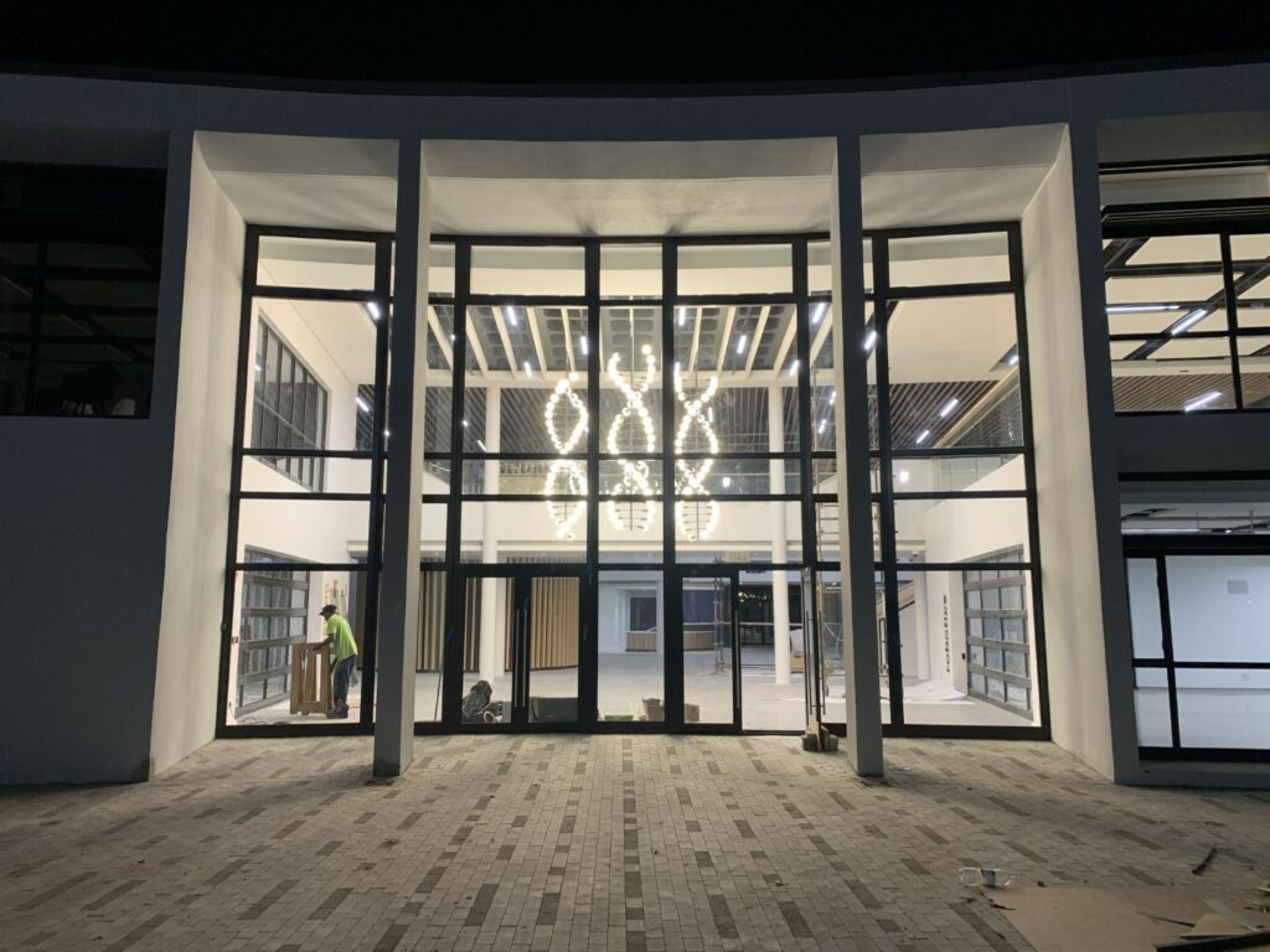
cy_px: 476
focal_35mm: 26
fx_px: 954
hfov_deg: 67.3
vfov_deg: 53.1
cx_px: 635
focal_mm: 4.25
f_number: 1.8
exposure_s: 1/50
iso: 80
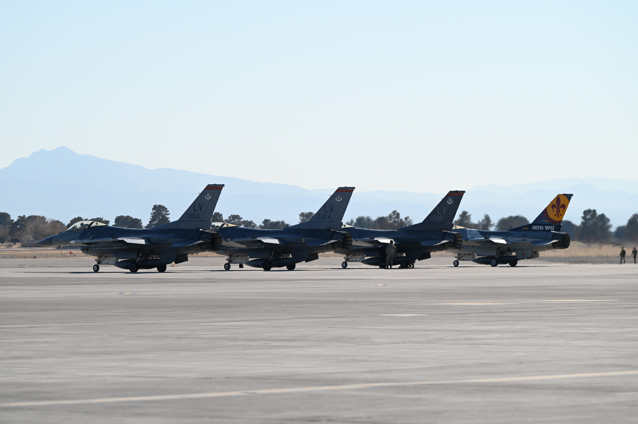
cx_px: 319
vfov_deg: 8.6
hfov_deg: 12.8
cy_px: 212
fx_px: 2834
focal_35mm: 160
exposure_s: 1/800
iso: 100
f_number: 5.6
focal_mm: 160
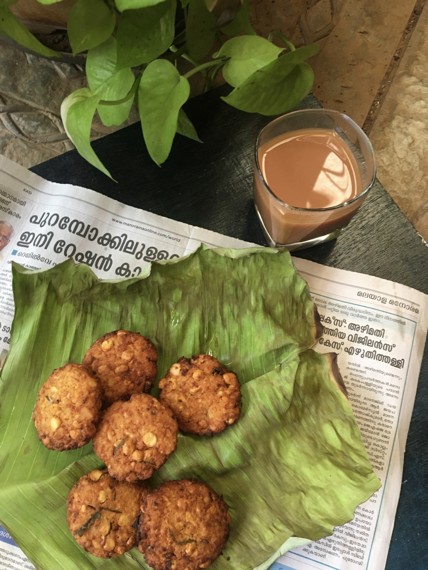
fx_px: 478
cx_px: 214
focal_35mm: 29
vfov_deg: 61.7
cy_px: 285
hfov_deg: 48.2
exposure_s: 1/33
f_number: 2.2
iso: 160
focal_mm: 4.15
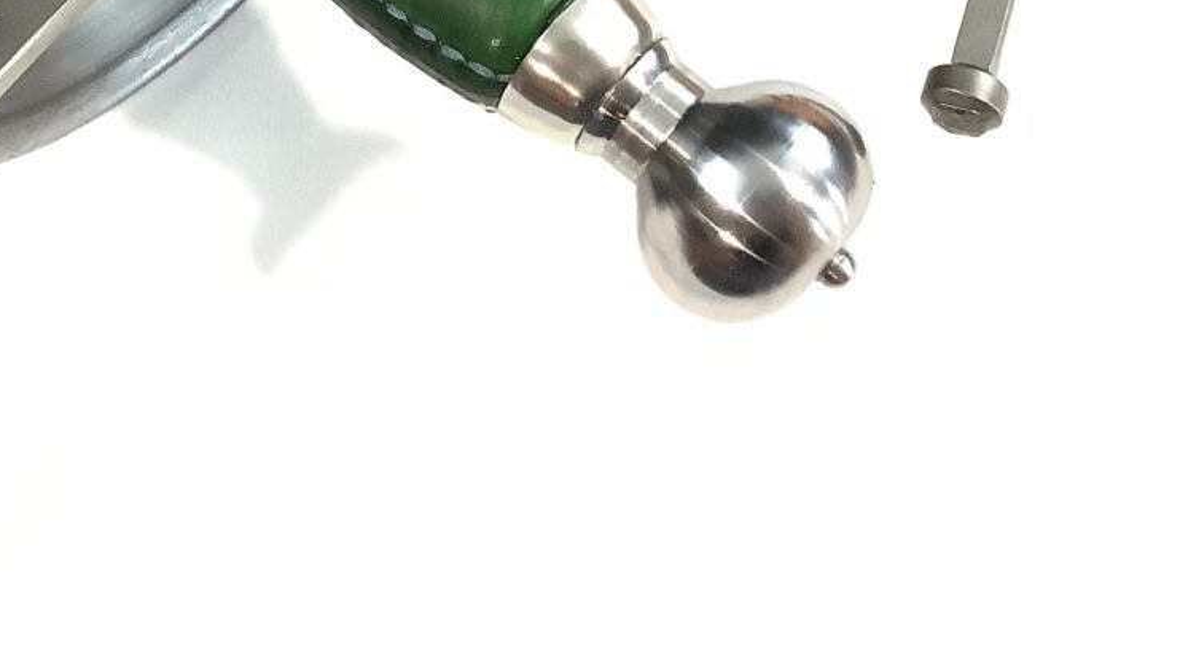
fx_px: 2190
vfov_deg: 16.5
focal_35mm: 70
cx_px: 295
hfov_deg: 29.7
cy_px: -142
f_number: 2.4
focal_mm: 3.3
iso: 250
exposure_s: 1/60
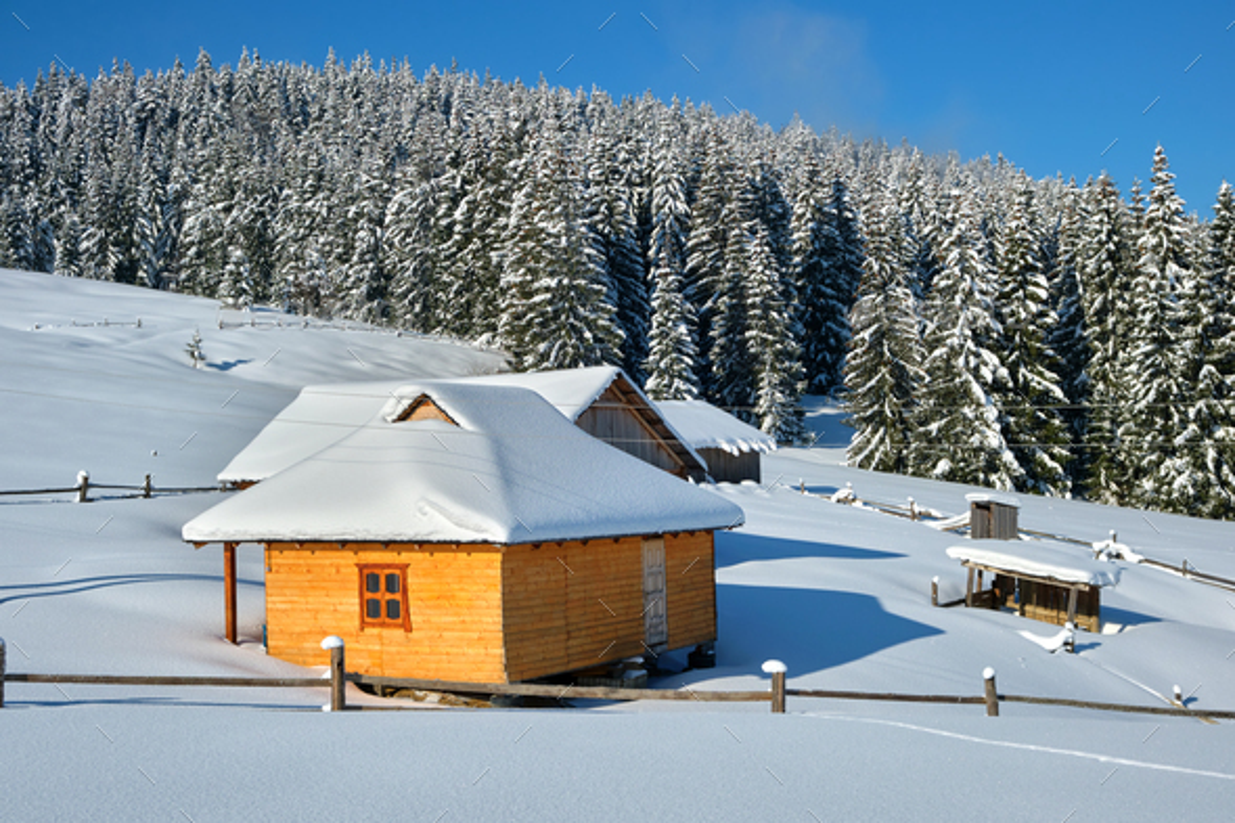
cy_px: 412
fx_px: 1749
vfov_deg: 26.5
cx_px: 618
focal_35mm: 51
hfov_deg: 38.9
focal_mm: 34.3
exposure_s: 1/1300
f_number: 8
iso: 160
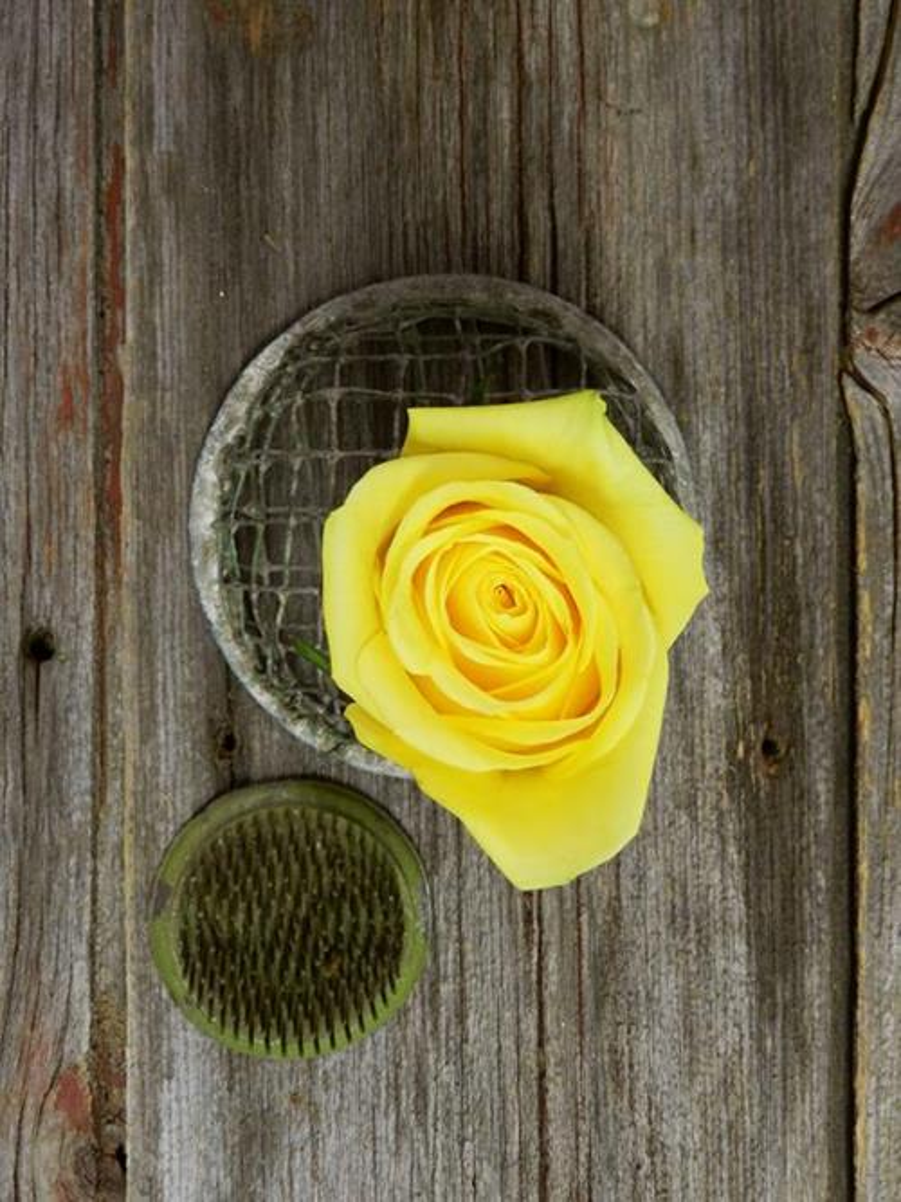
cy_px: 601
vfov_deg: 41.2
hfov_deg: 31.5
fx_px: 1597
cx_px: 450
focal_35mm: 46
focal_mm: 8.1
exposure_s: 1/20
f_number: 4.2
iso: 400
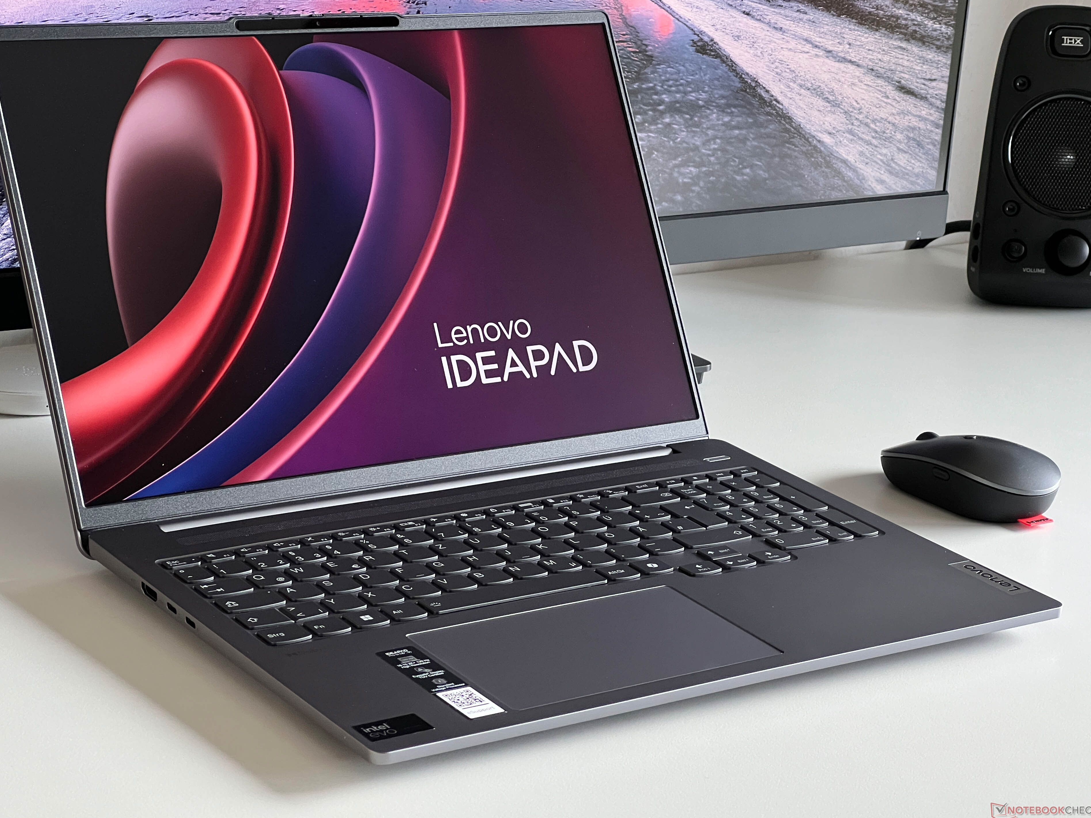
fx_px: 2585
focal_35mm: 82
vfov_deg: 18.0
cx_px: 521
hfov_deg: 23.8
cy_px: 391
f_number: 2.8
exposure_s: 1/74
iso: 200
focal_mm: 9
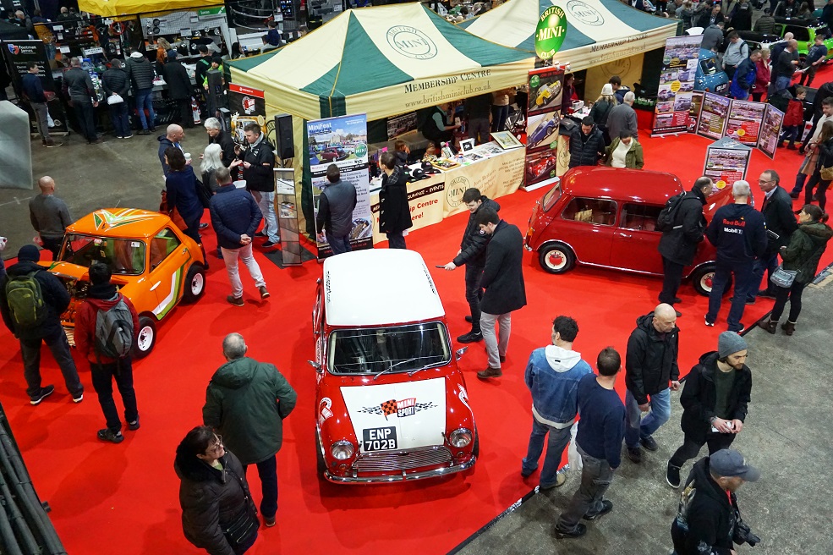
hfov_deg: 61.9
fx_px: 694
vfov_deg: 43.6
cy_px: 278
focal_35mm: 30
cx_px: 416
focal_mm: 20
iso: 2500
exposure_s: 1/160
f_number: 4
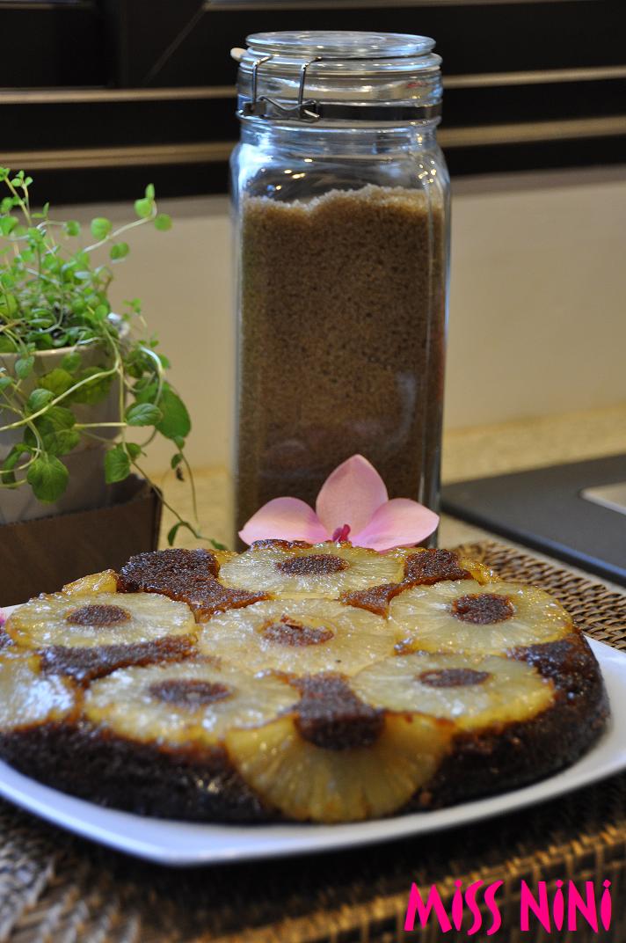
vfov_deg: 24.6
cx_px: 313
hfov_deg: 16.5
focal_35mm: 82
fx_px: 2157
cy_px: 472
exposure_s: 1/15
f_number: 4.8
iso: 720
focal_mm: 55
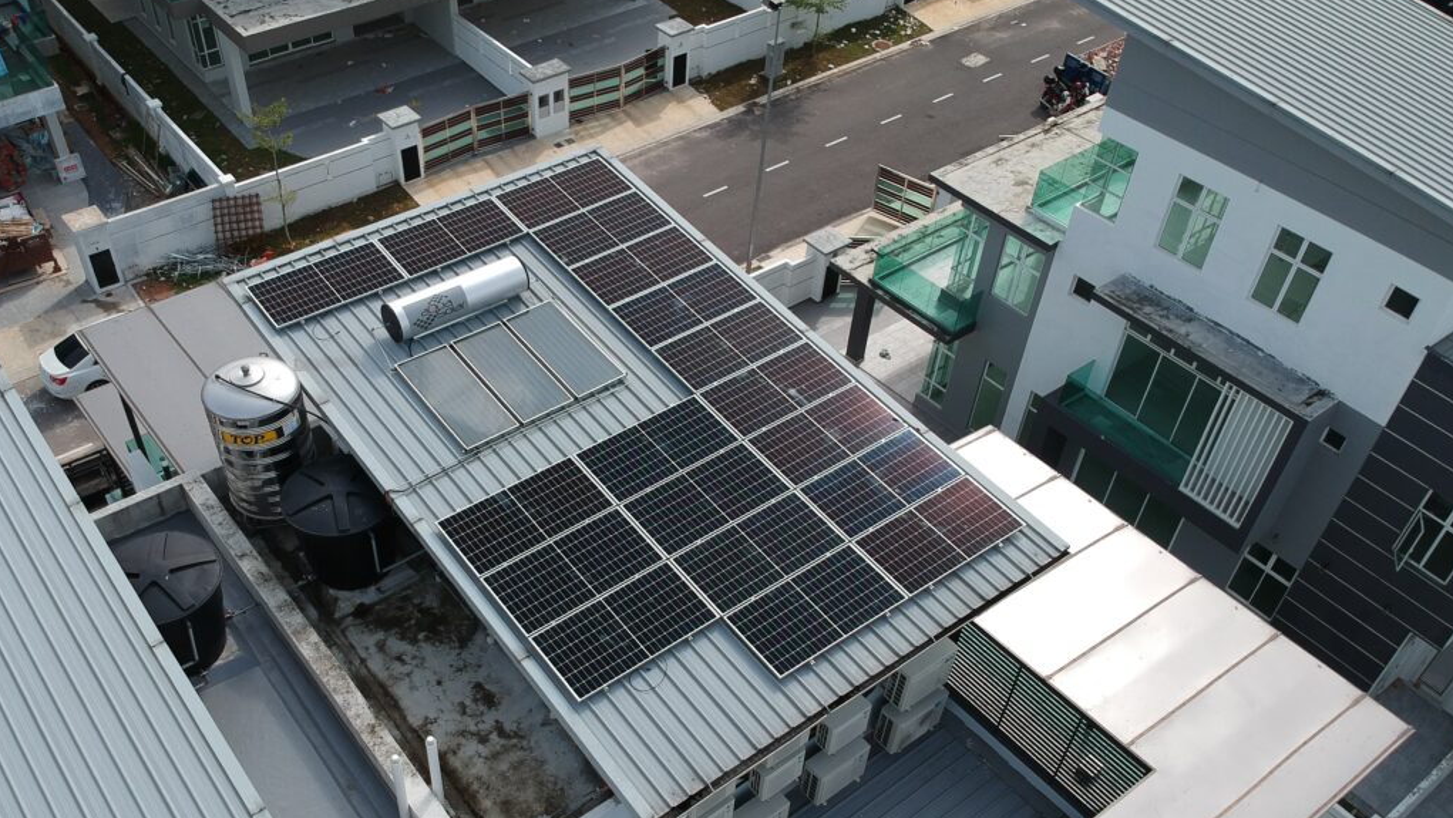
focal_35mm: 32
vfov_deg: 36.5
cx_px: 612
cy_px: 506
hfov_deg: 60.7
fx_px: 1233
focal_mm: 4.49
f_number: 2.6
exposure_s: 1/1000
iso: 100
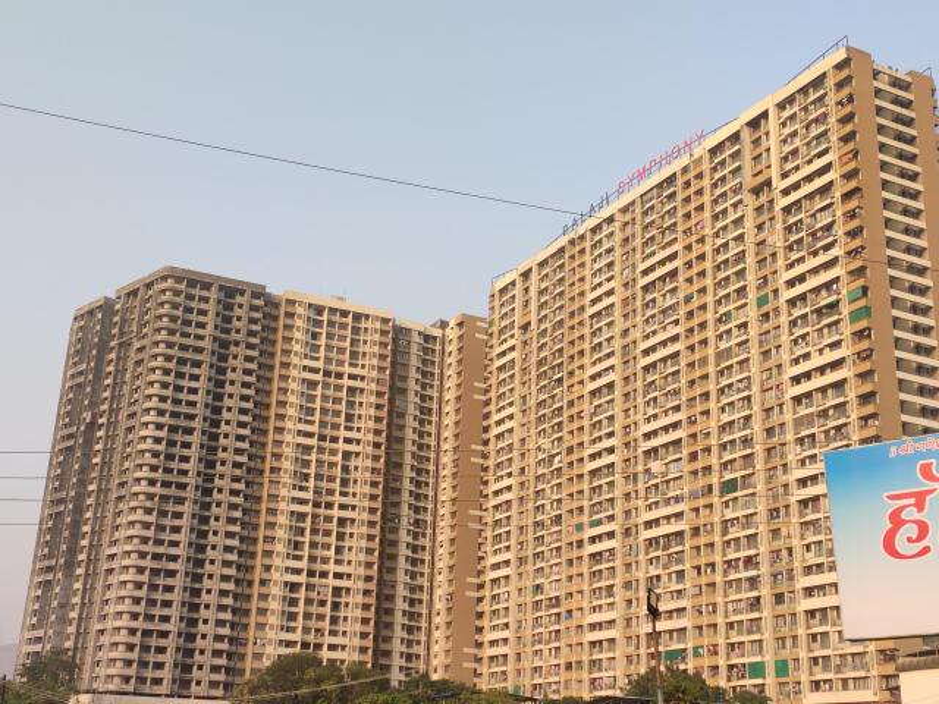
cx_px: 470
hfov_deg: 69.4
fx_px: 678
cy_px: 352
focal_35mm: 25
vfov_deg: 54.9
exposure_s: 1/503
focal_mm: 4.74
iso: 112
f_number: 1.79
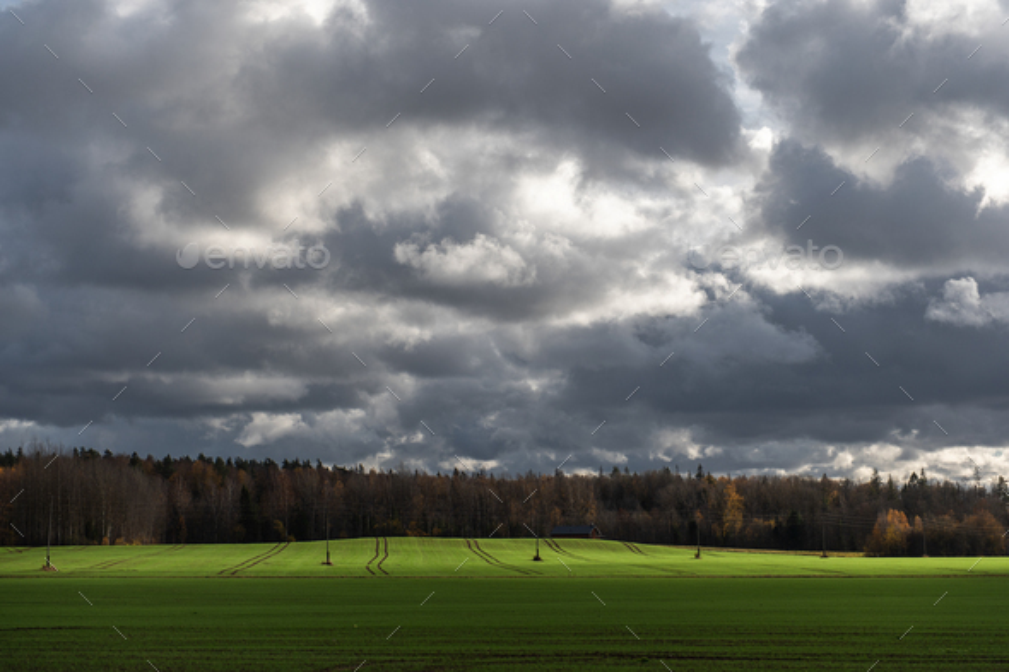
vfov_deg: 19.4
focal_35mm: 70
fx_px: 1961
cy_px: 336
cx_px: 504
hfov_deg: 28.9
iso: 100
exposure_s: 1/3200
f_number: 2.8
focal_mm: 70
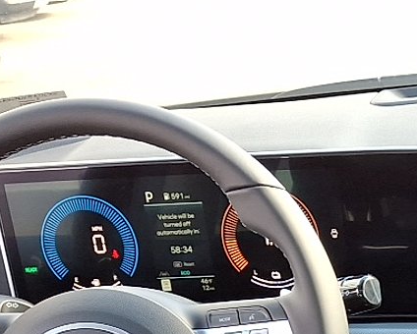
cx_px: 589
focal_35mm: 92
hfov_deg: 18.8
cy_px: 568
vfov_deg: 14.9
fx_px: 1136
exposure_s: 1/60
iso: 25
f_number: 1.8
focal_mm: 4.69
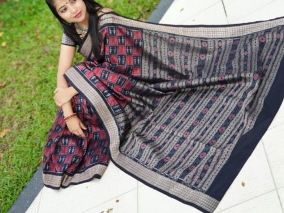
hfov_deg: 30.7
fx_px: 517
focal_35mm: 63
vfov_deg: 23.2
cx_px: 149
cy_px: 87
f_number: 2.4
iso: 40
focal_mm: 6
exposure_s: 1/100
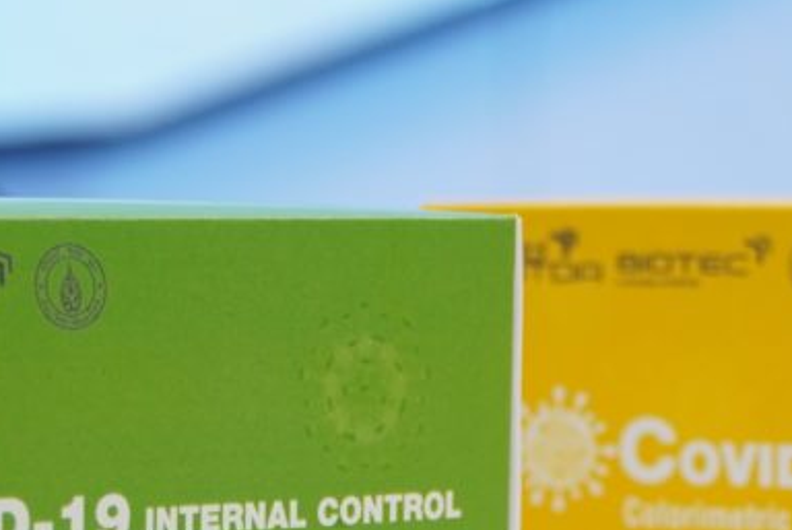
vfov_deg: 7.4
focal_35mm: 184
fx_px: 4053
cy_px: 557
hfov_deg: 11.2
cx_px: 386
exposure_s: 1/80
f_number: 5
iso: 640
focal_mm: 46
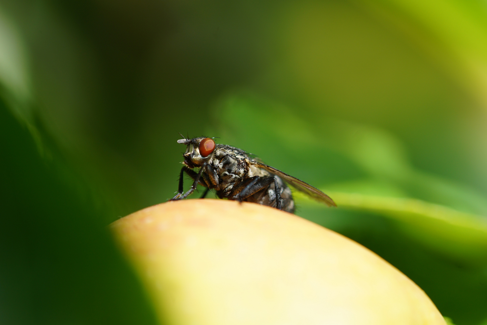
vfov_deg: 10.2
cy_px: 162
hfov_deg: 15.2
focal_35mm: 135
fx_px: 1826
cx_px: 244
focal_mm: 90
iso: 100
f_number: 4
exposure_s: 1/200
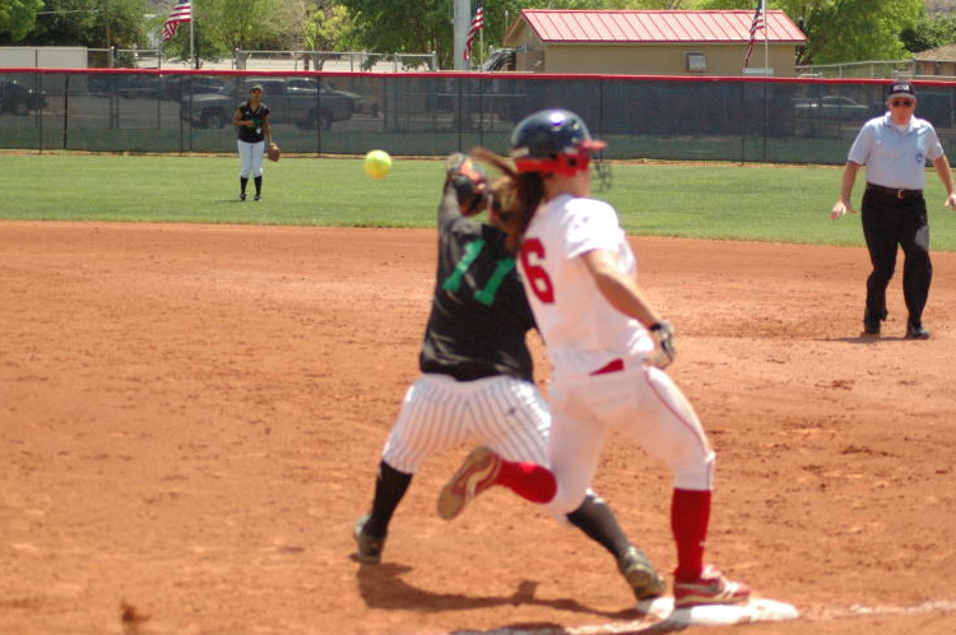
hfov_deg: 18.3
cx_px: 475
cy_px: 333
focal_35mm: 112
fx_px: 2970
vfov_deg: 12.2
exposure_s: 1/5000
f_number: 4
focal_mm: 70
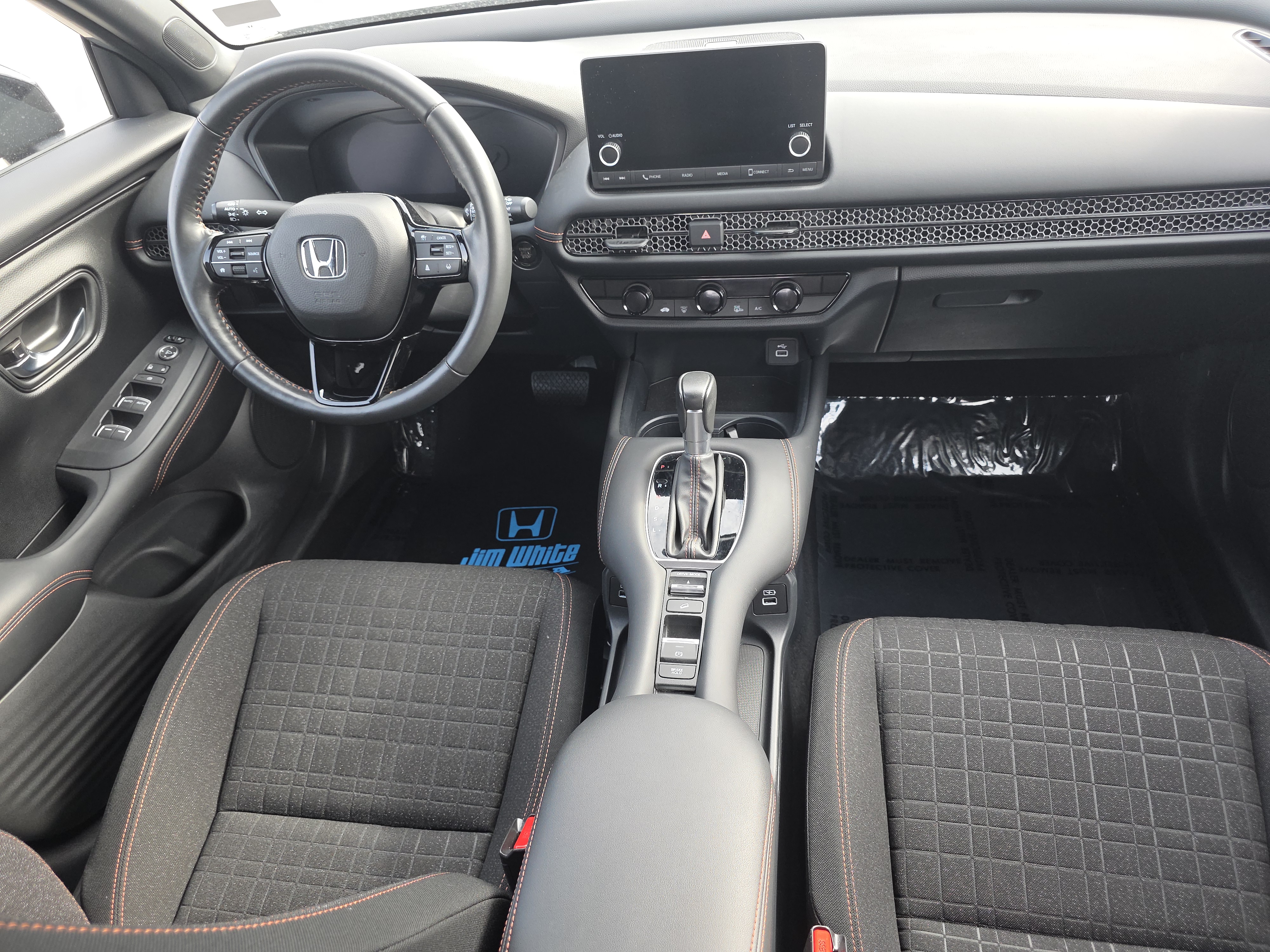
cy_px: 476
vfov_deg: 58.9
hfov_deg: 73.9
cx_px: 635
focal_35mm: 23
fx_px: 844
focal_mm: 6.3
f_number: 1.7
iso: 64
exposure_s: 1/180
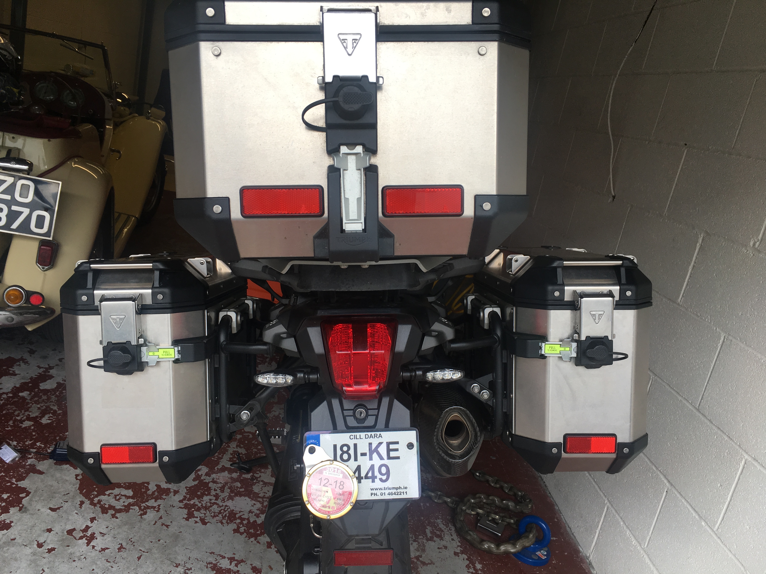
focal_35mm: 29
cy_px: 287
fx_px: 642
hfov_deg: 61.7
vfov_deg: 48.2
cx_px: 383
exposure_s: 1/143
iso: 25
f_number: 2.2
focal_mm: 4.15
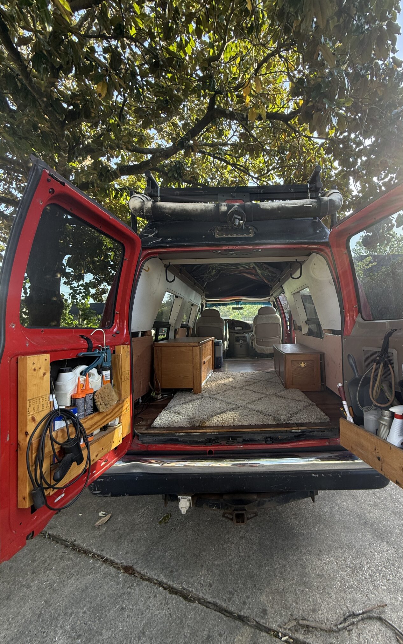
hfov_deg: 74.1
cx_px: 239
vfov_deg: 101.5
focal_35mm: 15
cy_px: 319
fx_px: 264
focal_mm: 2.22
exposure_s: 1/127
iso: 64
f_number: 2.2
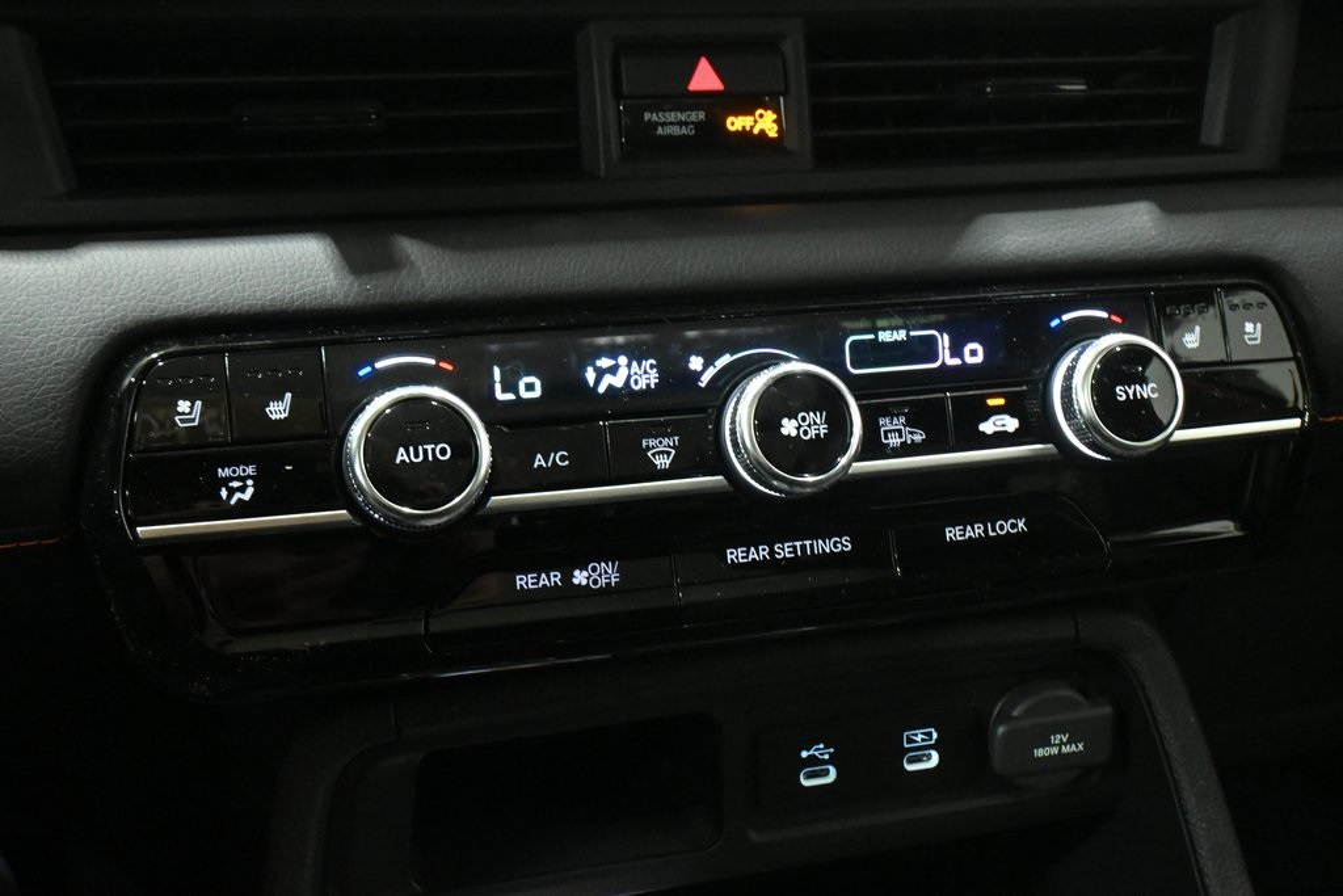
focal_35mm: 37
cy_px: 448
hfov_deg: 52.2
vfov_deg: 36.2
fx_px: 1371
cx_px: 672
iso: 6400
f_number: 10
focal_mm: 24.5
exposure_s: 1/4
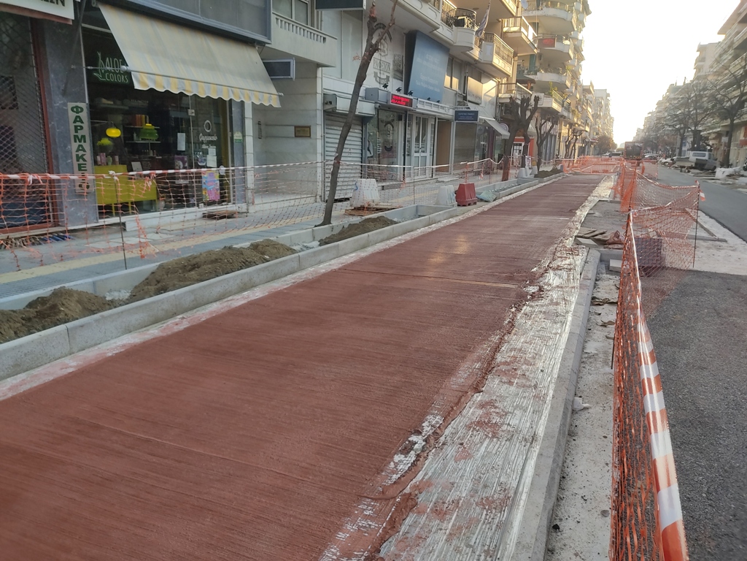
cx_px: 374
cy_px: 280
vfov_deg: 53.1
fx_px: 561
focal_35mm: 26
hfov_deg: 67.3
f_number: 1.79
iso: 100
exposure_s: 1/373
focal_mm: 4.74
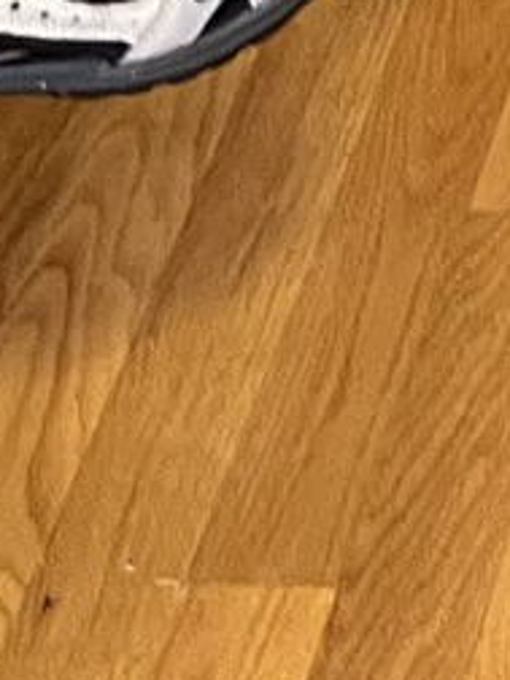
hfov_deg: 6.6
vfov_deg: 7.5
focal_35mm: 206
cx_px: 1465
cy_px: -1808
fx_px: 4047
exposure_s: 1/60
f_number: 1.6
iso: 160
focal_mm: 5.1
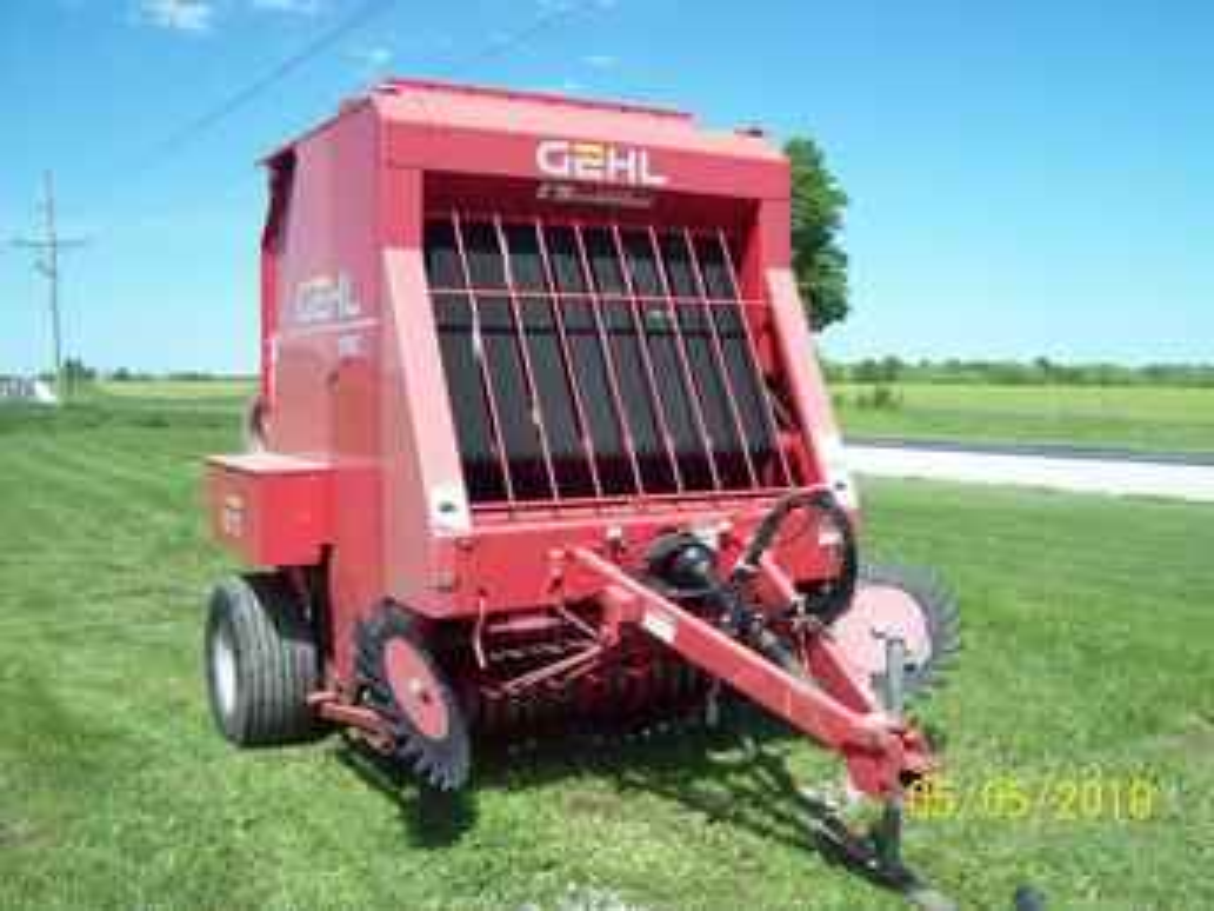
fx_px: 1263
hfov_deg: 51.4
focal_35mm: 36
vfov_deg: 39.7
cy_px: 456
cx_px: 607
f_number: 4.8
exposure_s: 1/363
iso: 80
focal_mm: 6
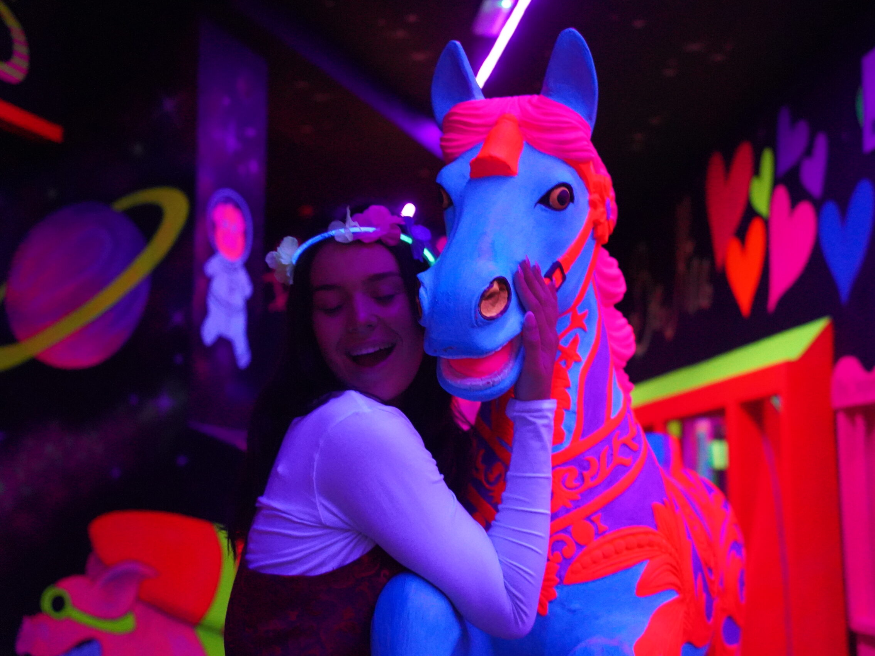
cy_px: 329
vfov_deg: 29.1
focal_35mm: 50
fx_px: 1264
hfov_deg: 38.1
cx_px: 494
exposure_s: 1/40
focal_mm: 46
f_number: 3.5
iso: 12800
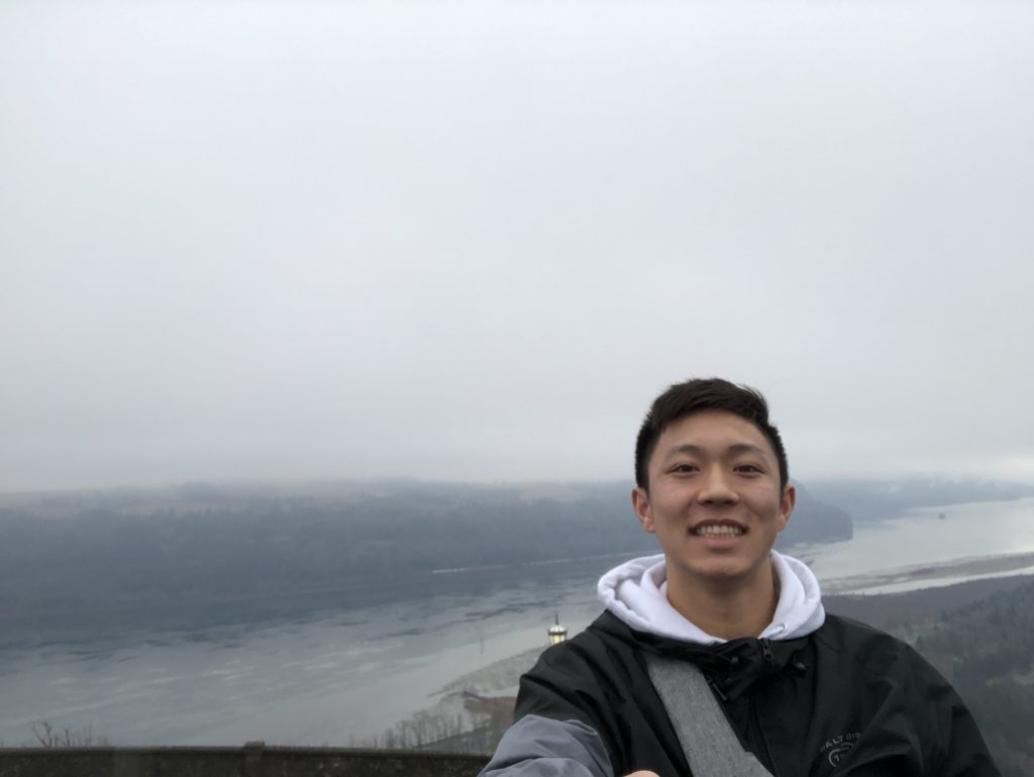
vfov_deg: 44.2
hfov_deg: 56.8
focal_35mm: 32
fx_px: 956
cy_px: 388
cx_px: 517
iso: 32
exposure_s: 1/120
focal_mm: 2.87
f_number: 2.2
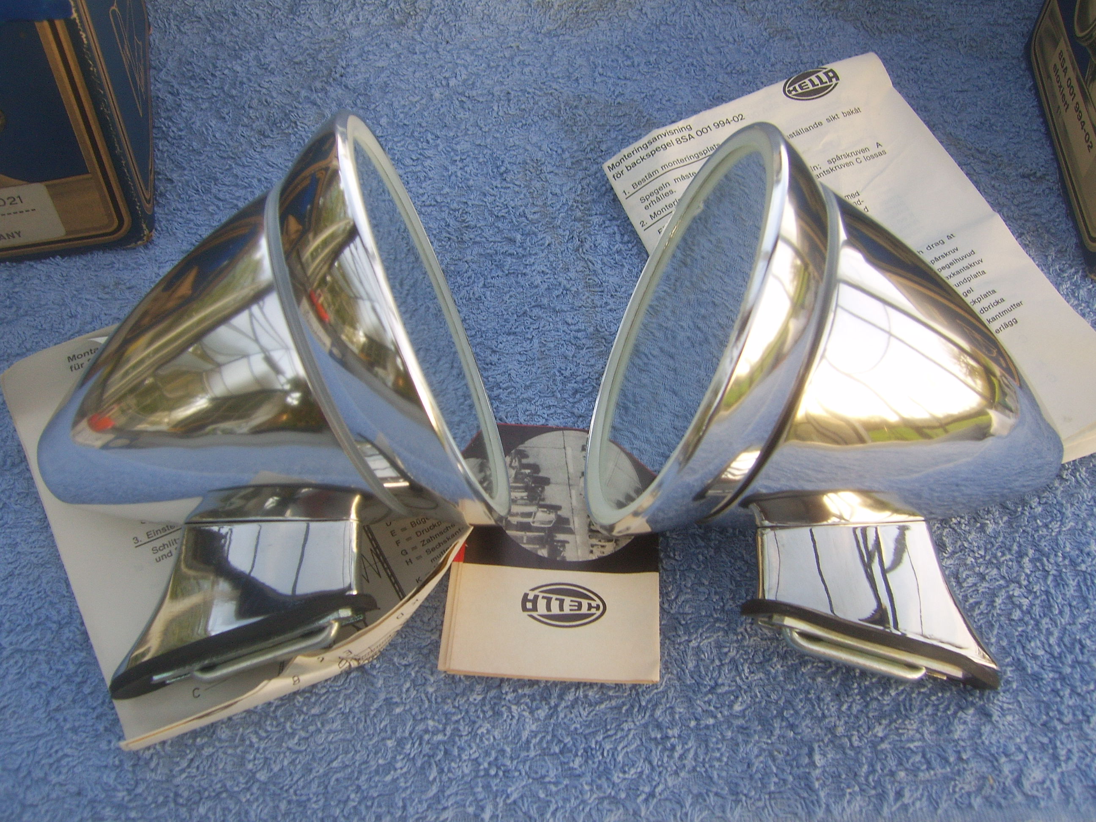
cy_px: 411
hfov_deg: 49.0
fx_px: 1203
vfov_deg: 37.7
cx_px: 548
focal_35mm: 38
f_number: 3.5
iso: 50
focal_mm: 7.8
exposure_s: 1/100
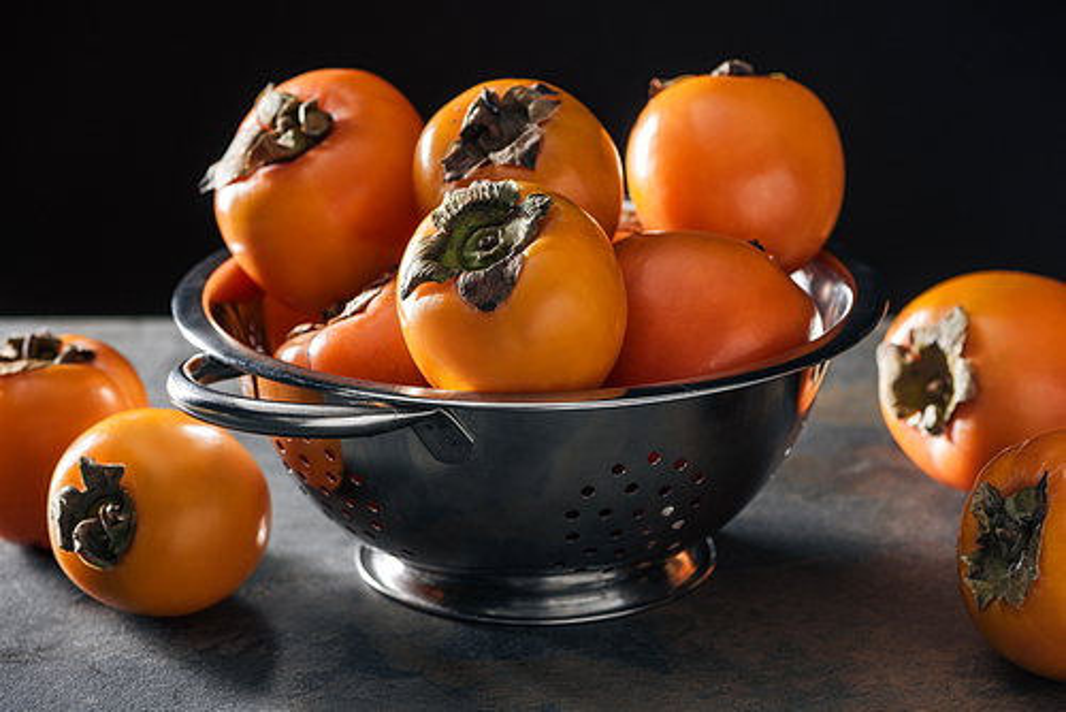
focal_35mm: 105
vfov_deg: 13.1
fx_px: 3111
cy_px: 356
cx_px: 533
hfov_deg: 19.4
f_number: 9
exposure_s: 1/160
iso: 200
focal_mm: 105
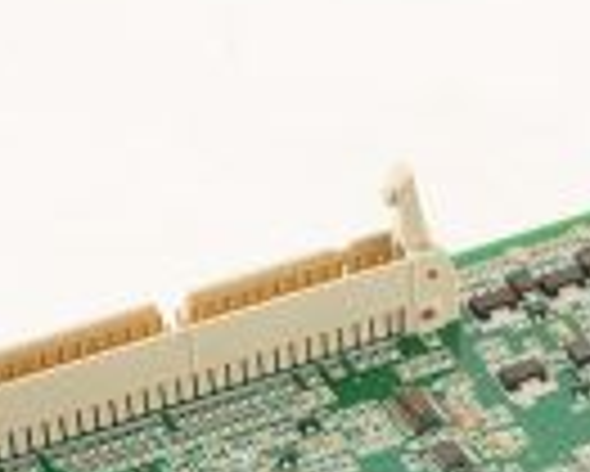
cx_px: 757
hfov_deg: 8.8
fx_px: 3757
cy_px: 829
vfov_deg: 7.0
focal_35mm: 215
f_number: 13
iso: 1600
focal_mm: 50
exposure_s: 1/160
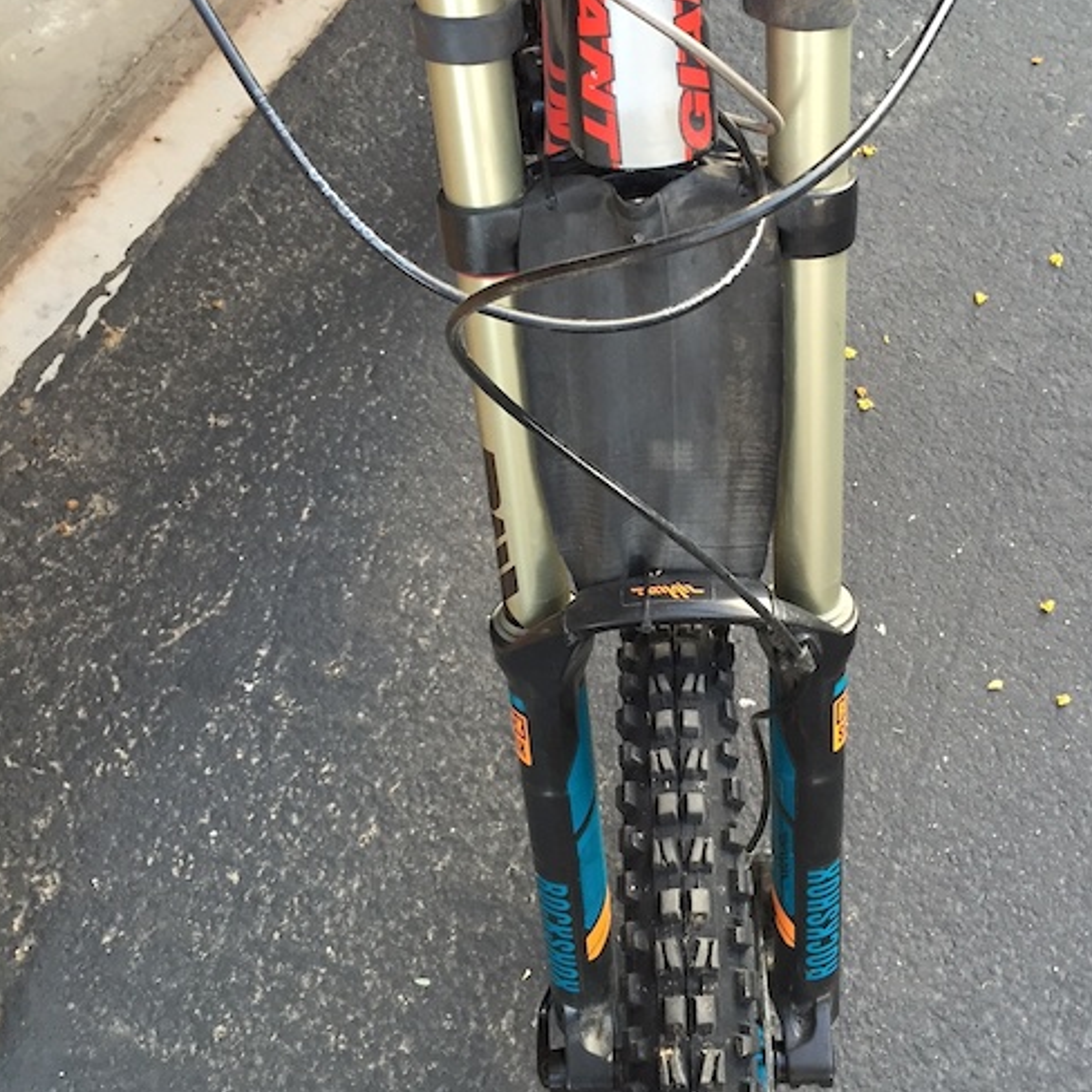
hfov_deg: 39.8
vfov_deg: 39.9
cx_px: 665
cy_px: 465
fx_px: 1499
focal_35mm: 42
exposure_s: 1/30
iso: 80
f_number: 2.2
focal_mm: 4.15
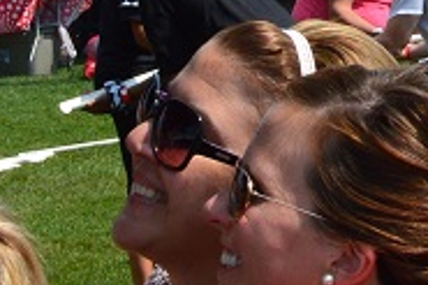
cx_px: -183
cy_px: 554
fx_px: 2863
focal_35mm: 241
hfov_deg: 8.4
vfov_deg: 5.6
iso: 400
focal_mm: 24
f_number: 11
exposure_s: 1/500
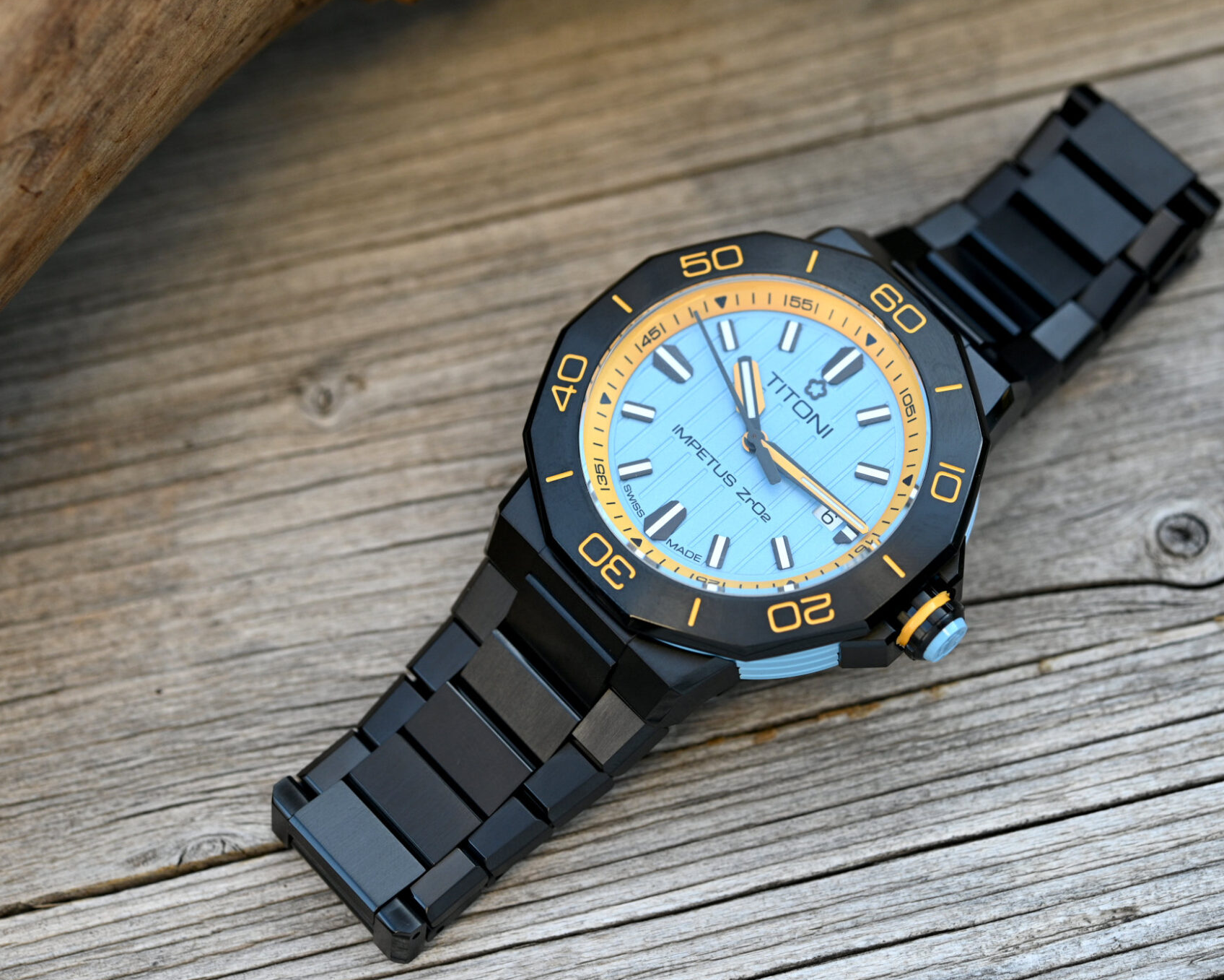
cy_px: 491
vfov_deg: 22.5
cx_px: 727
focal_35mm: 68
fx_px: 2463
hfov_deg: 27.8
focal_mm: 60
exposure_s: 1/160
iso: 400
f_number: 7.1
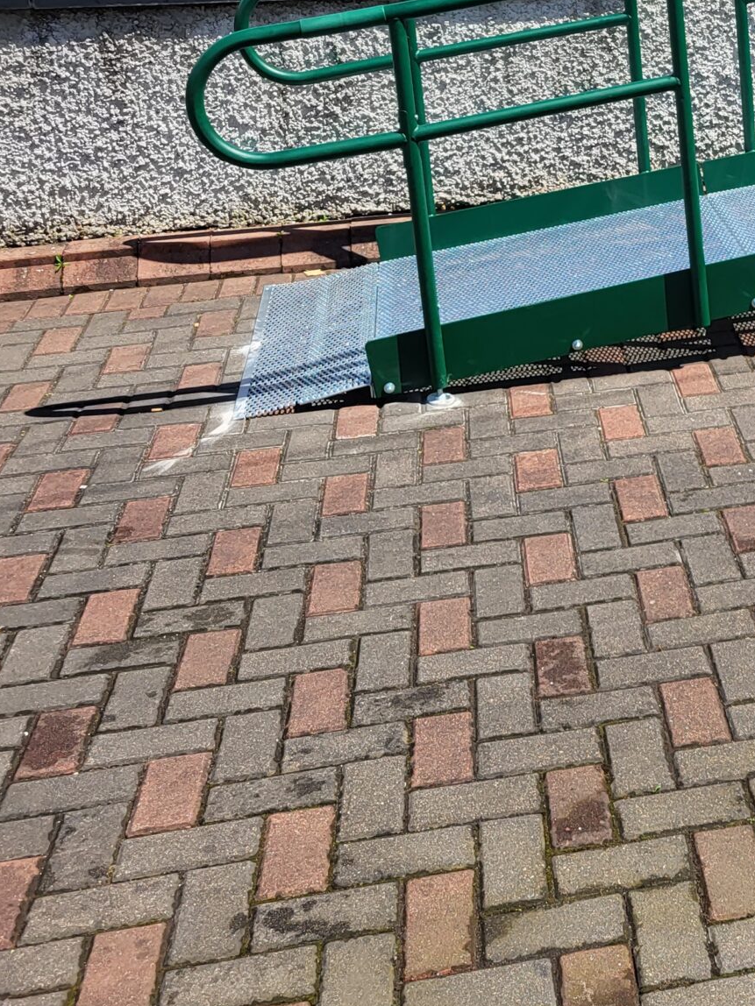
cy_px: 42
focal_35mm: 58
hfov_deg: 24.0
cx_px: 782
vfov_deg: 31.2
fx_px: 1687
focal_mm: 5.4
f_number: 1.8
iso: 40
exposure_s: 1/2277
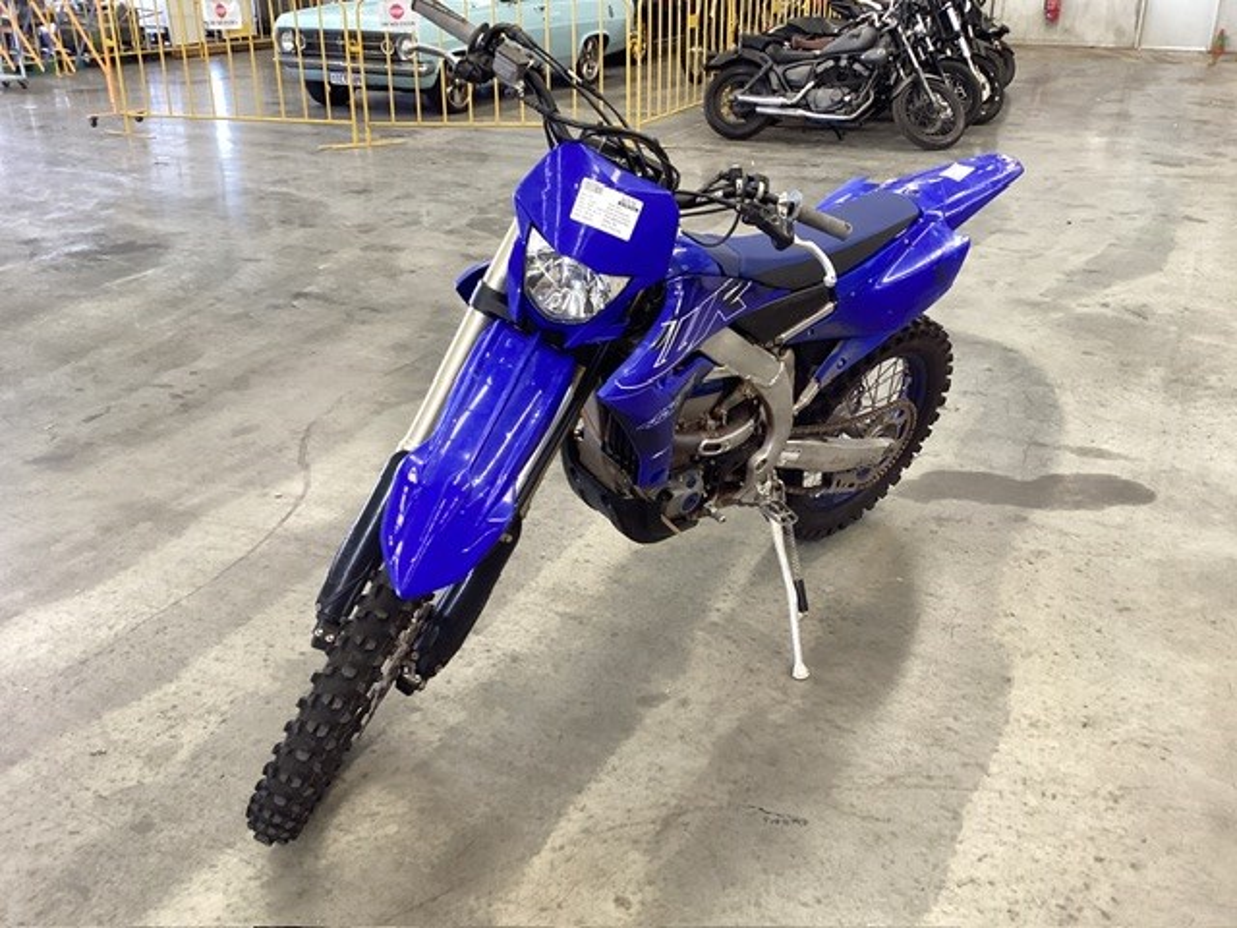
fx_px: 1108
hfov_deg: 58.4
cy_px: 464
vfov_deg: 45.4
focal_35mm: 31
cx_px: 618
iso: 100
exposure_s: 1/50
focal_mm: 3.3
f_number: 2.4
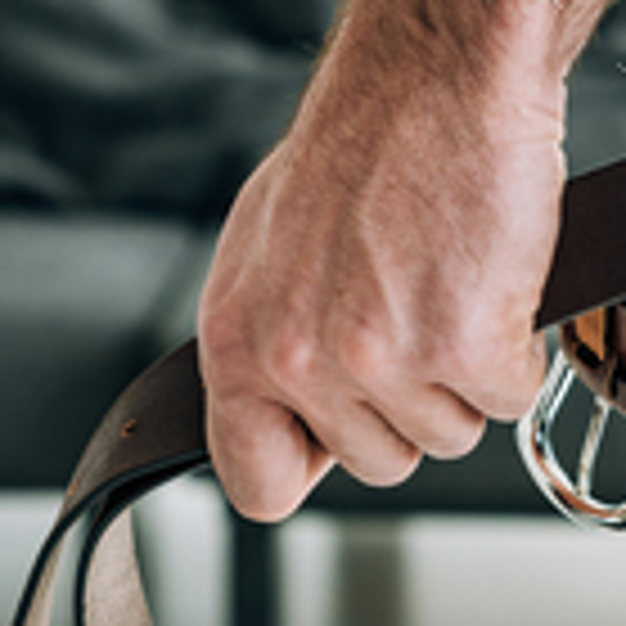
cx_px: 207
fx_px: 3683
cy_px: 563
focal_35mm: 180
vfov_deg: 9.7
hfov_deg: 9.7
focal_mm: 50
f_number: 4
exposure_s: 1/160
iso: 200
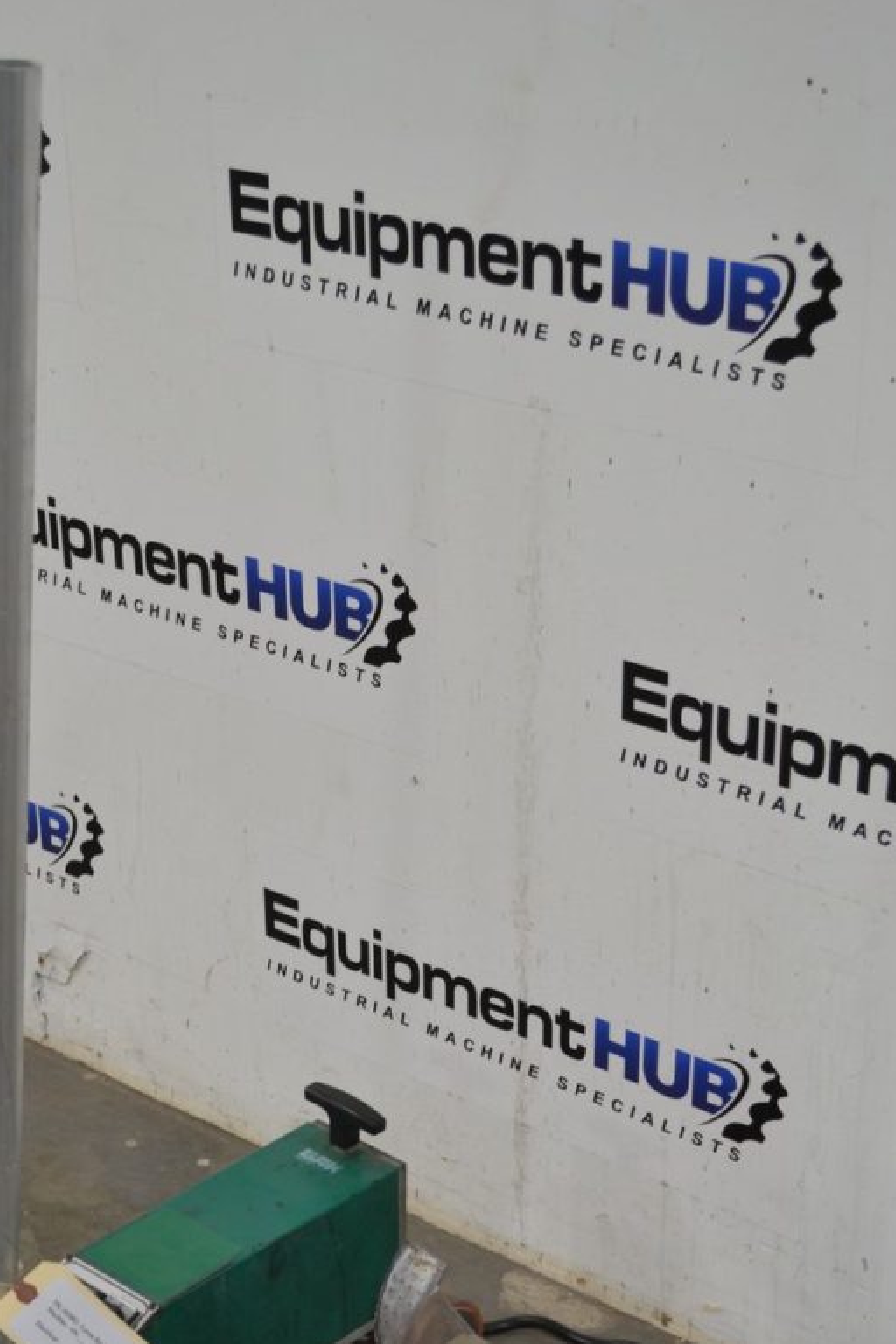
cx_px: 273
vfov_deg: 27.7
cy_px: 987
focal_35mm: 72
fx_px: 2688
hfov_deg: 18.8
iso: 400
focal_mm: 32
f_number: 4.8
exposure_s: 1/30
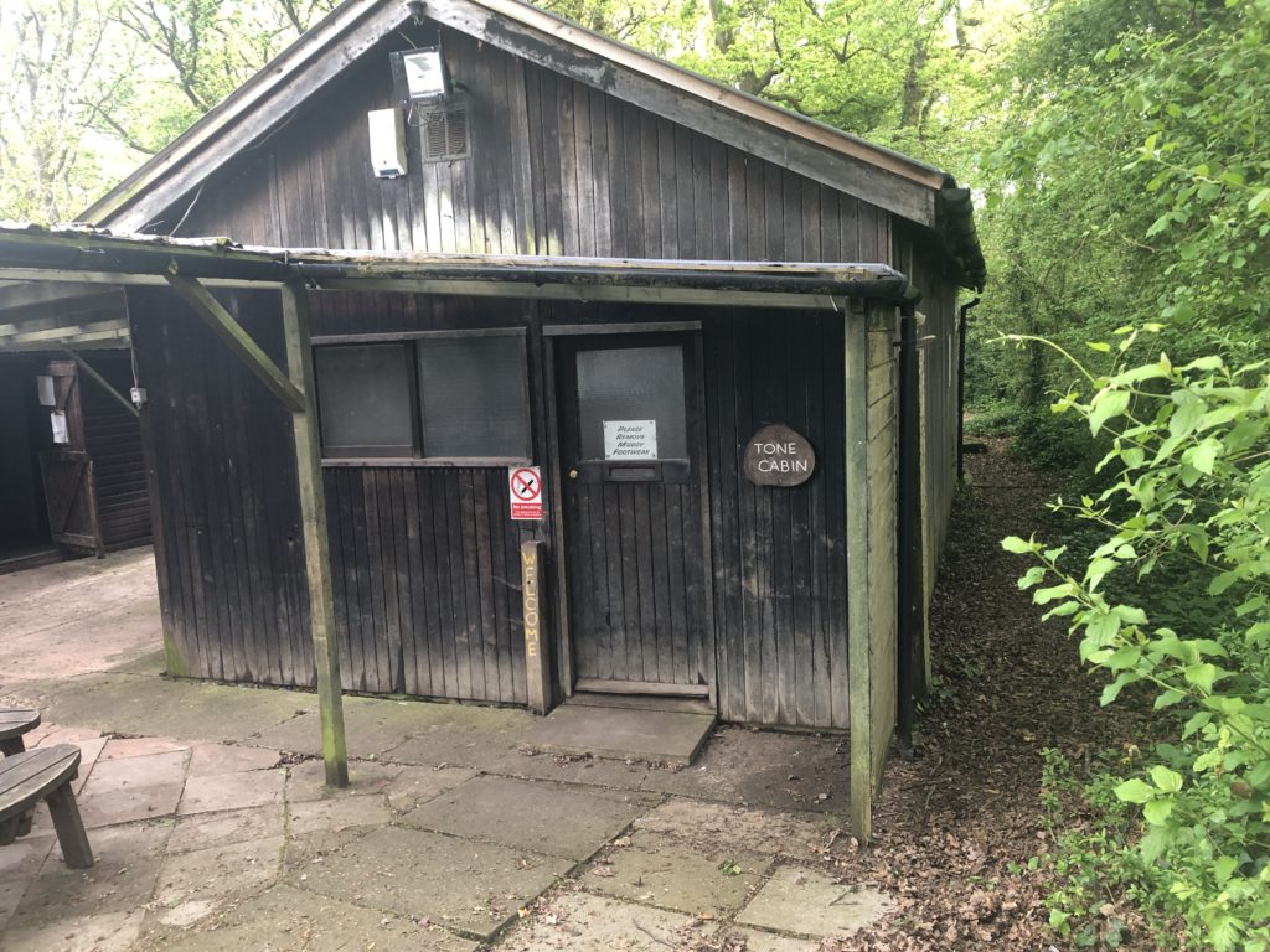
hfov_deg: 63.4
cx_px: 635
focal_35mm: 28
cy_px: 476
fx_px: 1027
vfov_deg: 49.7
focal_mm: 4
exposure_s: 1/30
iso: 25
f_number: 1.8
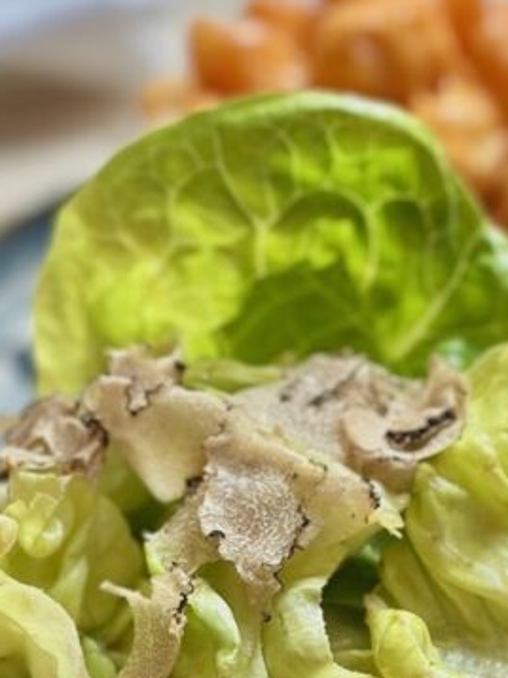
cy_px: 434
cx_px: 324
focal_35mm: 103
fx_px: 2018
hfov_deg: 14.3
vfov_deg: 19.1
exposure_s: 1/50
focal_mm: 6.86
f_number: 1.78
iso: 160
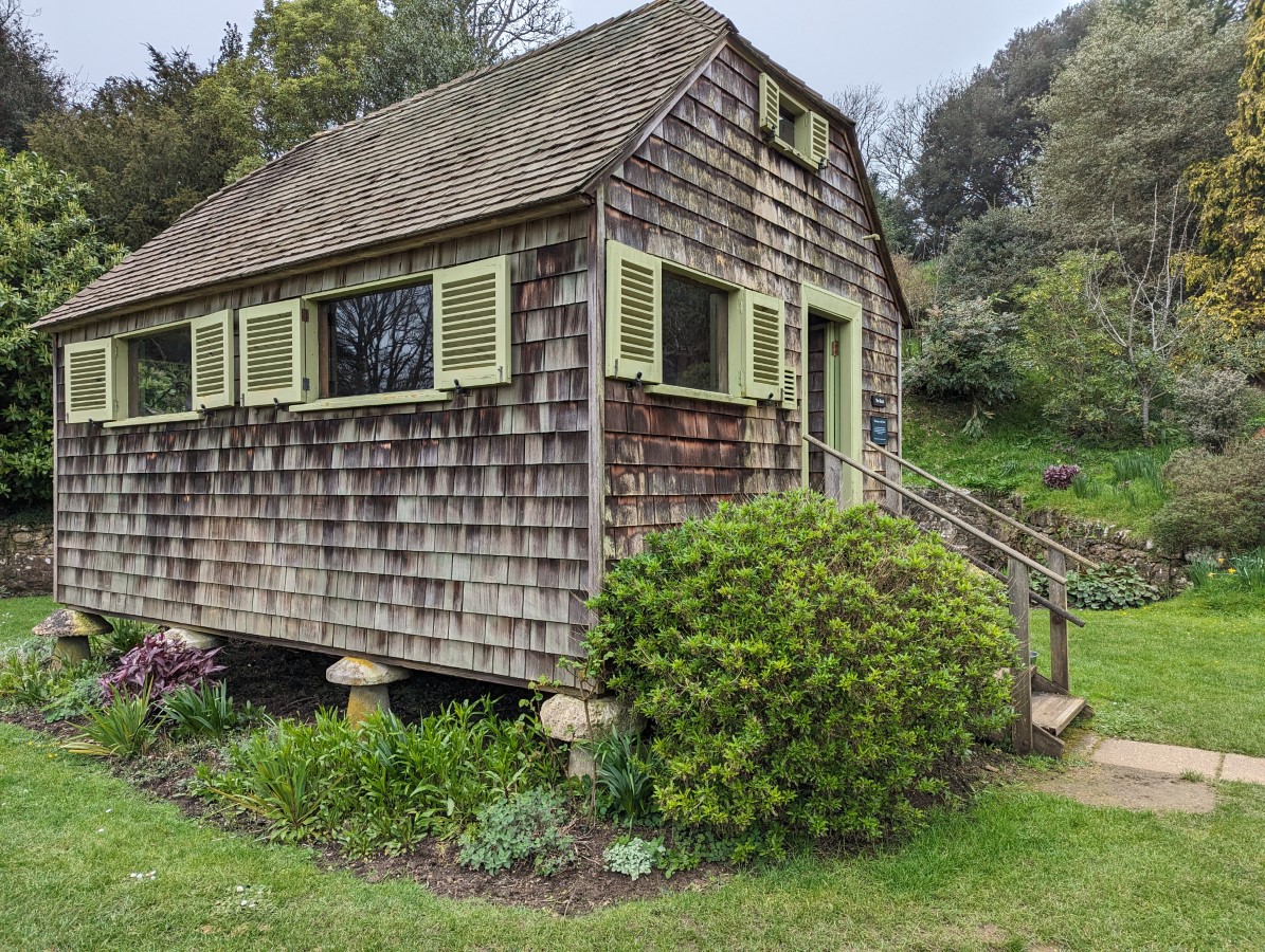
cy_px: 476
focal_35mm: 24
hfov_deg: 71.5
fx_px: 878
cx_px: 632
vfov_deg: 56.9
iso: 43
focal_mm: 6.81
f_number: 1.85
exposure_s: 1/1048
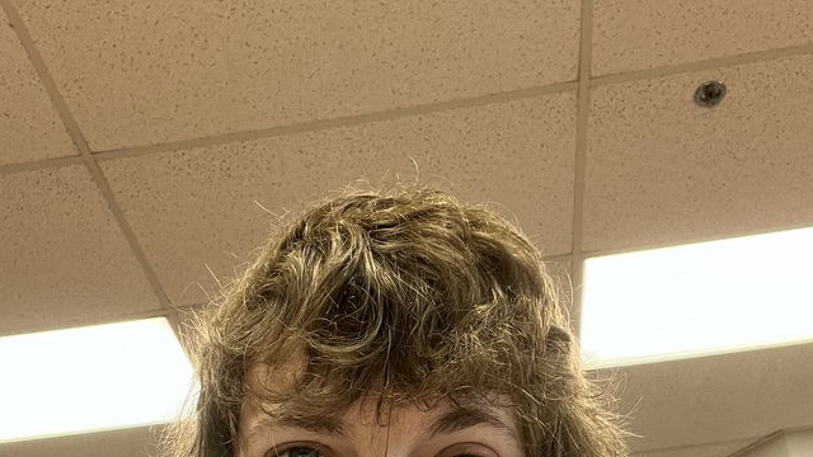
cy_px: 531
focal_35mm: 47
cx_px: 391
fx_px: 1013
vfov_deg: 23.5
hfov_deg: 43.7
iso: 250
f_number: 2.2
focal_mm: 2.71
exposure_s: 1/42
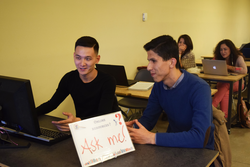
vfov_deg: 29.9
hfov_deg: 43.6
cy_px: 84
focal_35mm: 45
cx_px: 125
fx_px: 312
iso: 1400
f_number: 4.2
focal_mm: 30
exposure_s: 1/60
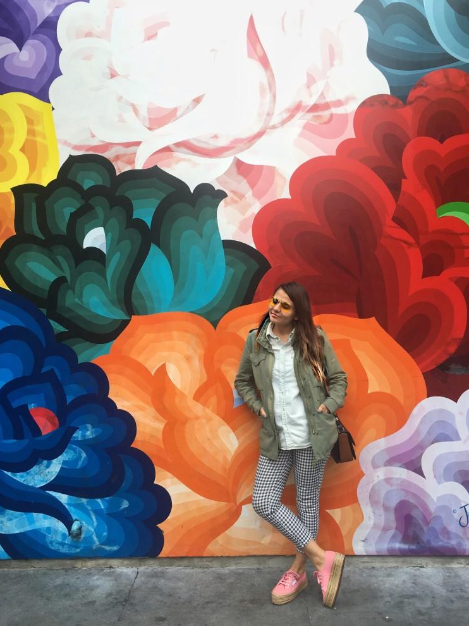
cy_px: 307
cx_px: 230
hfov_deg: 46.8
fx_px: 542
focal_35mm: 30
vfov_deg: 60.0
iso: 25
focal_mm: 4.15
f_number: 2.2
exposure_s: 1/553
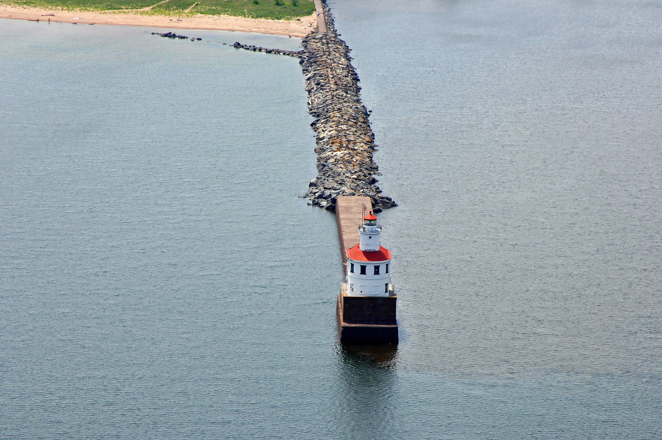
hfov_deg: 13.4
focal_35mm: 153
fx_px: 2810
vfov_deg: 8.9
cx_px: 331
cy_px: 220
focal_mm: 102
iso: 400
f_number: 8.5
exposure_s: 1/1000
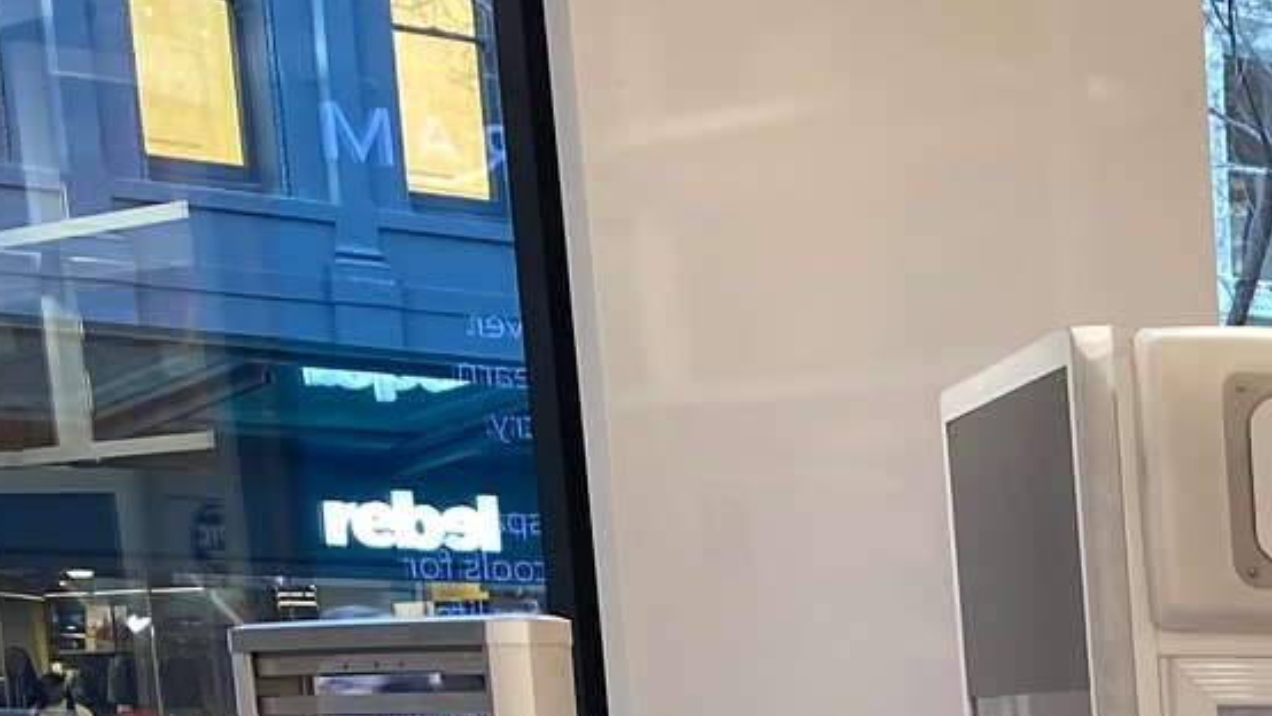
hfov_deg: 17.6
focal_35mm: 103
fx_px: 3475
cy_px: 1476
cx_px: 2154
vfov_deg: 10.7
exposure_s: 1/100
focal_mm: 4.25
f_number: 1.8
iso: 40
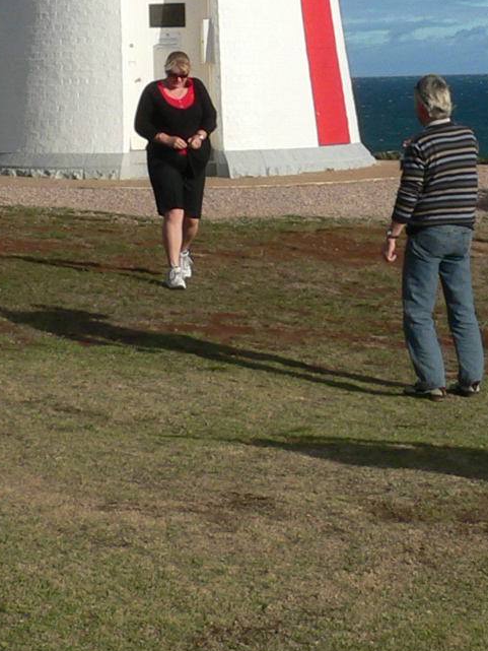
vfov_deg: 15.8
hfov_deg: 12.9
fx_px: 2161
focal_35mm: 115
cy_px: -297
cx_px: 187
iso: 80
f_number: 5.6
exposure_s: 1/500
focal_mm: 6
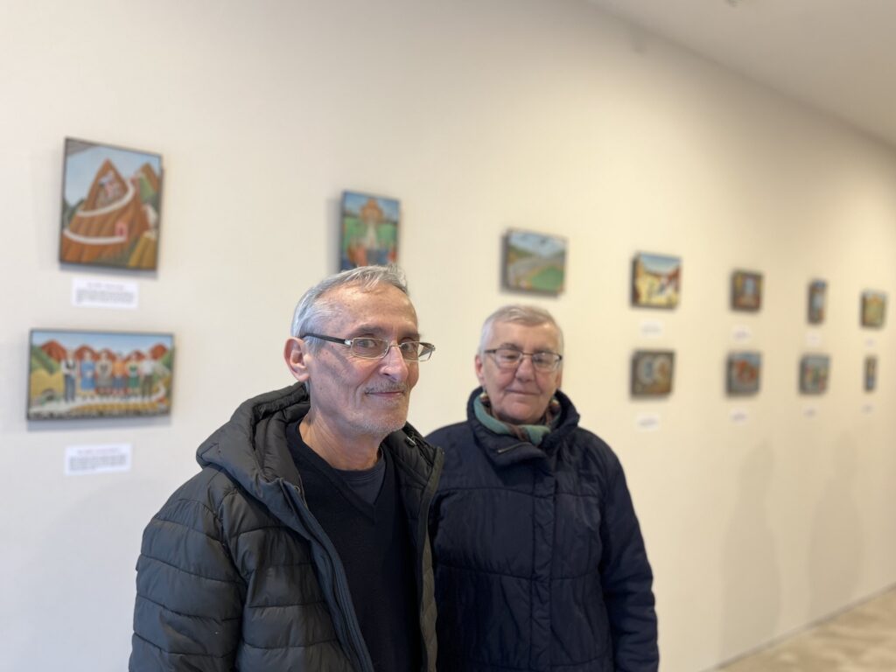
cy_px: 336
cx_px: 448
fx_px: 673
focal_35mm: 26
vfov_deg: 53.1
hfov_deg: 67.3
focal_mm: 5.1
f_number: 1.6
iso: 100
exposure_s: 1/50
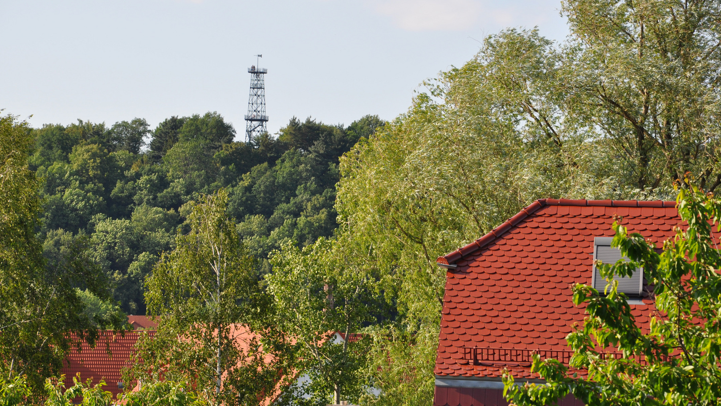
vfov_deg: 7.3
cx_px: 360
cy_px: 185
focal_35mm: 166
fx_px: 3165
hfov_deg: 13.0
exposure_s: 1/200
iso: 200
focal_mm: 105
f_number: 10
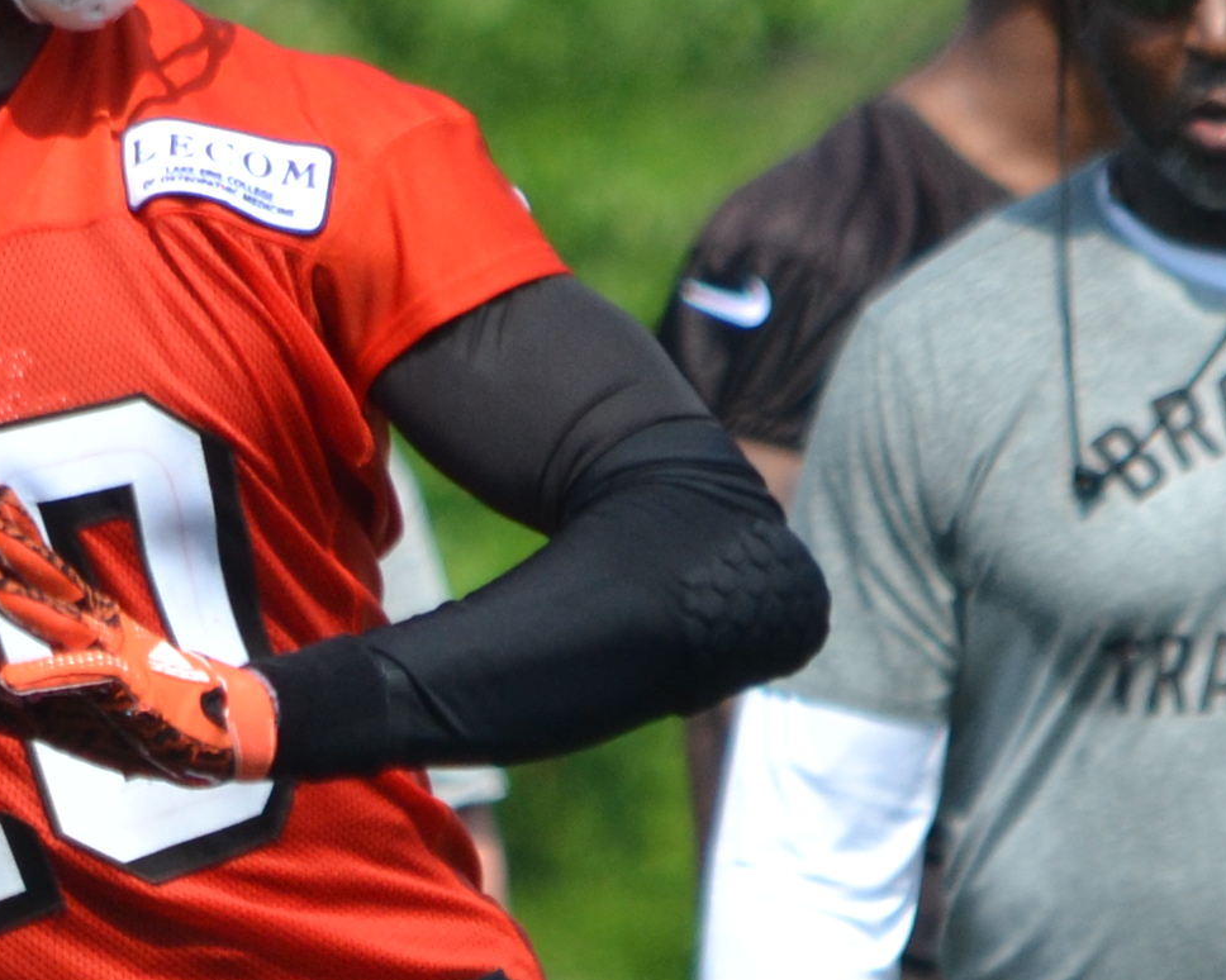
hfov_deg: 1.0
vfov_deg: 0.8
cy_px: 857
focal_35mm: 2011
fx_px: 72954
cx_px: -156
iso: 400
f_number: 5.6
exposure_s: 1/1250
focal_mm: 300
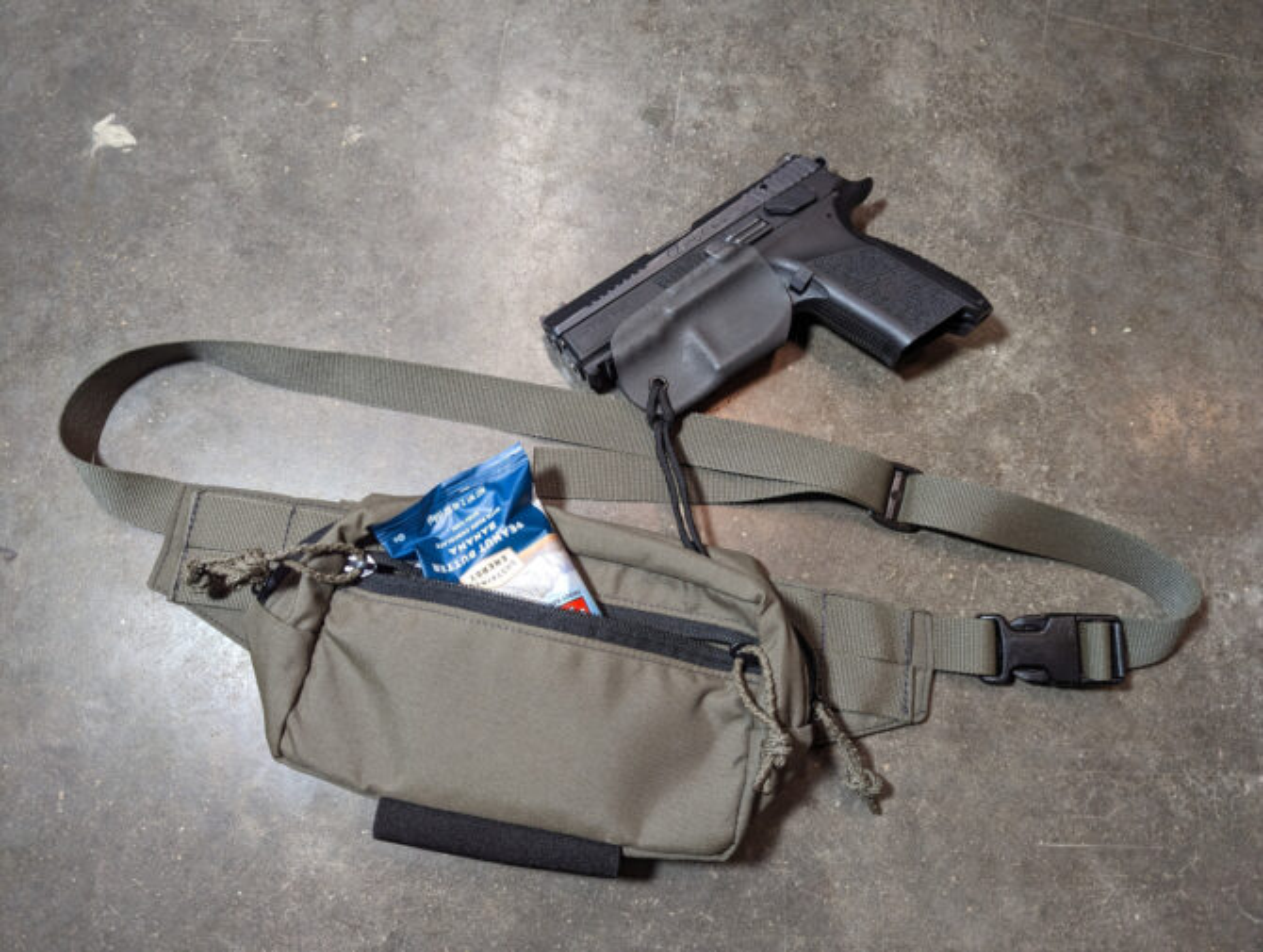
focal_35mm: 24
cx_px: 632
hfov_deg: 71.5
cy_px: 476
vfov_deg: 57.0
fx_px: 877
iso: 133
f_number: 1.85
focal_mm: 6.81
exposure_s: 1/24
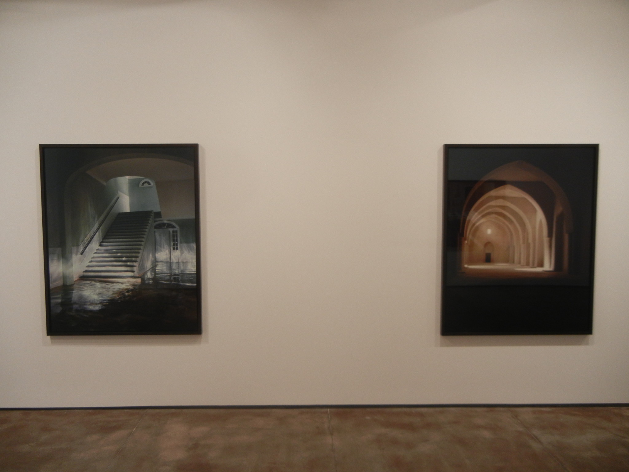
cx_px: 314
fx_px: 545
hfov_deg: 60.0
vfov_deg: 46.8
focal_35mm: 30
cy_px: 236
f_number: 3.5
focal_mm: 5.4
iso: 190
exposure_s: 1/30
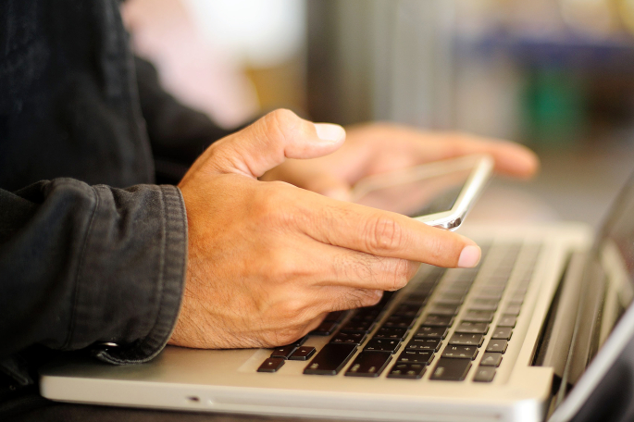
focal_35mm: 62
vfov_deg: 21.9
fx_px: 1091
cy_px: 218
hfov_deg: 32.3
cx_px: 362
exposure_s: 1/200
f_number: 1.4
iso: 400
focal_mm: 50
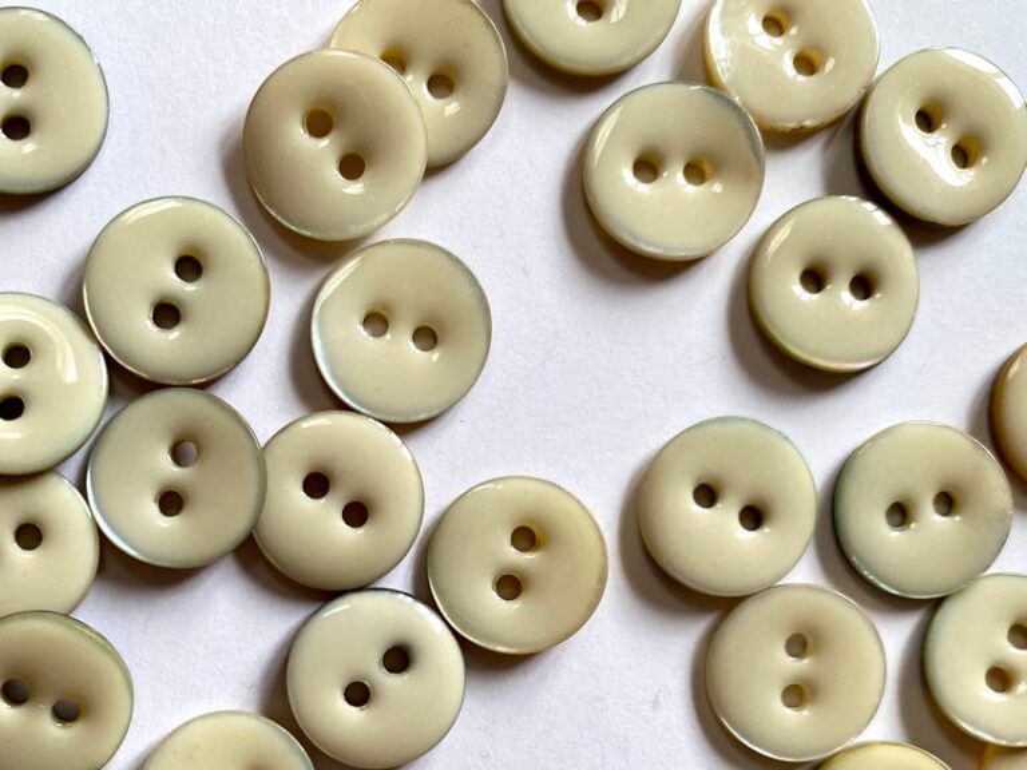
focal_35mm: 25
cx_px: 514
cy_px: 385
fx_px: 742
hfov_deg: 69.4
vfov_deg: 54.9
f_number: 1.8
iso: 100
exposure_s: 1/121
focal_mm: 4.25
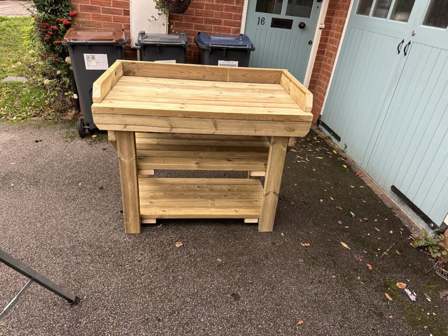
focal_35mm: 24
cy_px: 168
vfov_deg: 56.8
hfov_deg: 71.6
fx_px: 311
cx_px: 224
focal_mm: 6.86
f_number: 1.78
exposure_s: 1/368
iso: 80
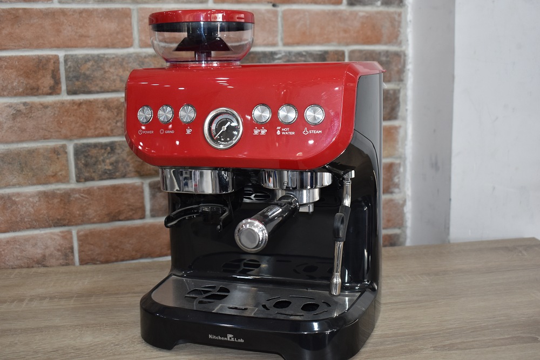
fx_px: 607
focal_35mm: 40
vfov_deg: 33.0
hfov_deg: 47.9
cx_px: 270
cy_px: 180
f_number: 5
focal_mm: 27
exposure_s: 1/80
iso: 400
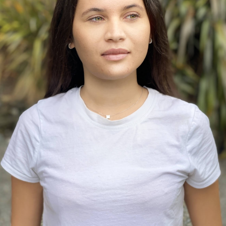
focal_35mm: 64
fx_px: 473
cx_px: 111
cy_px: 89
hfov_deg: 26.9
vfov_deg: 26.8
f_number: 2
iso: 20
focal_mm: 6
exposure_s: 1/475
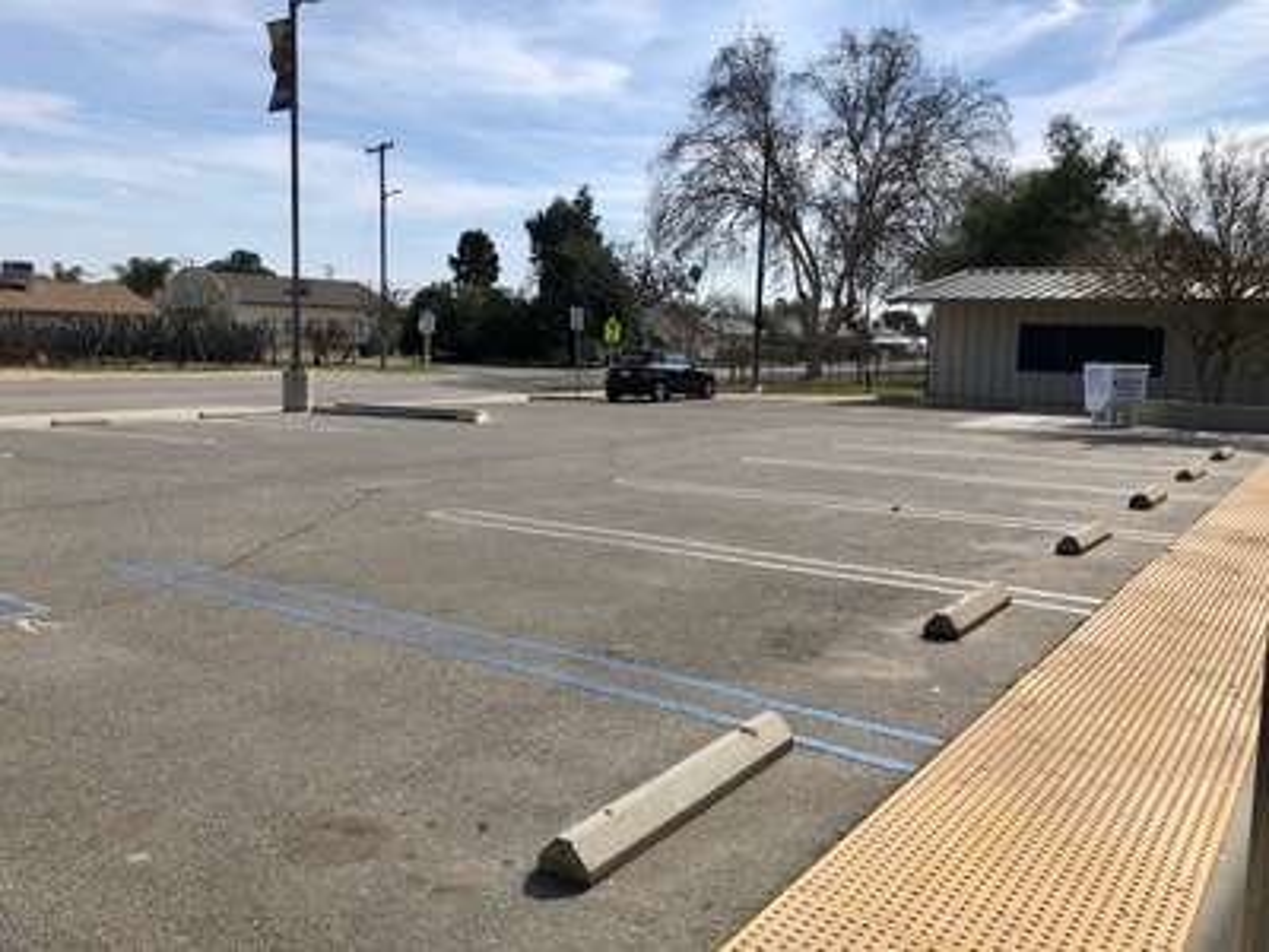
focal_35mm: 28
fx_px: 1026
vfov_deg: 49.7
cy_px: 476
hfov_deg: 63.4
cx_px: 634
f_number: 1.8
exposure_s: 1/2667
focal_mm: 4
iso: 20
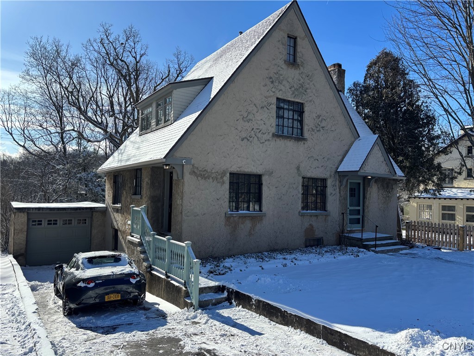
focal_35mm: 26
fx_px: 356
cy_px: 178
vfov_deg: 53.1
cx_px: 237
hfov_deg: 67.3
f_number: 1.6
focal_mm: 5.96
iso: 50
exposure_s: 1/3021
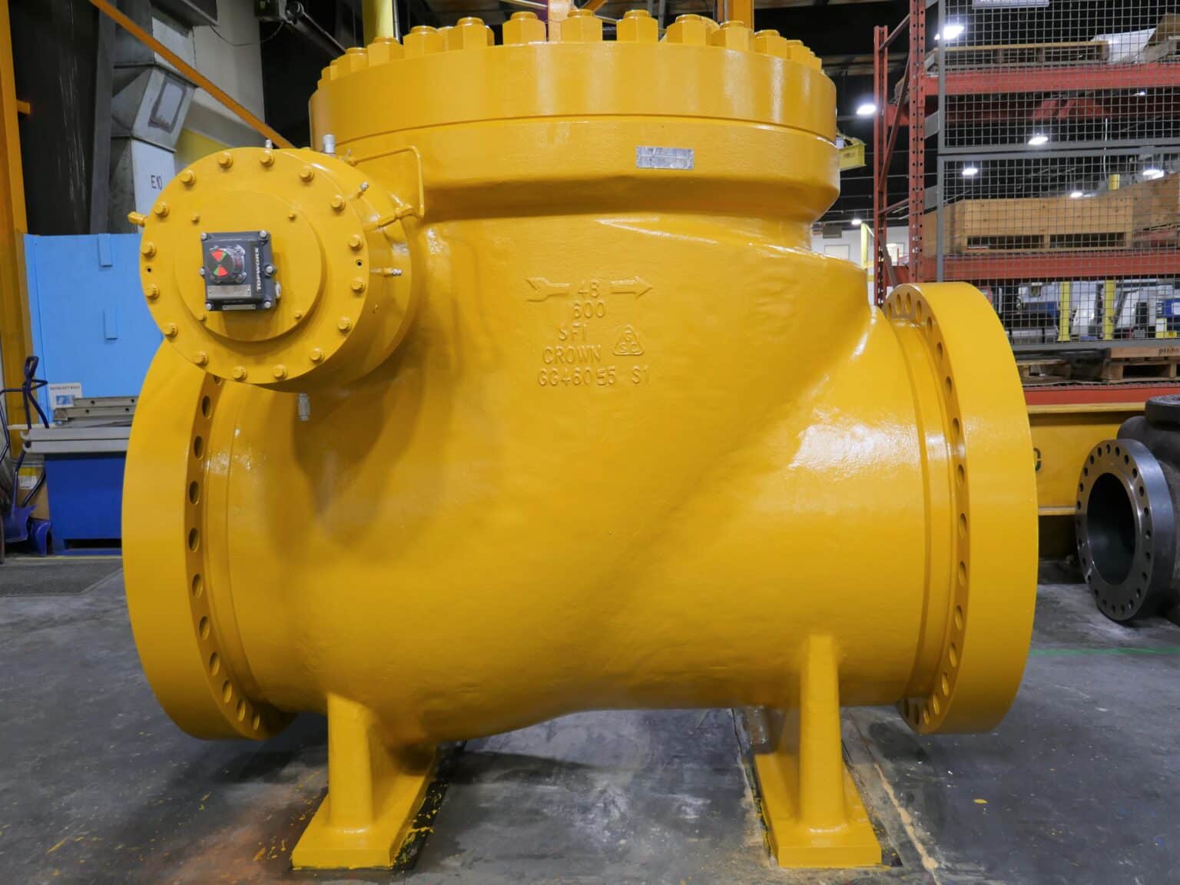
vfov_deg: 46.8
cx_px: 590
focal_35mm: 30
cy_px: 442
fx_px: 1023
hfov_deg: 60.0
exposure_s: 1/60
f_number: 2.8
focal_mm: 15
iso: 800
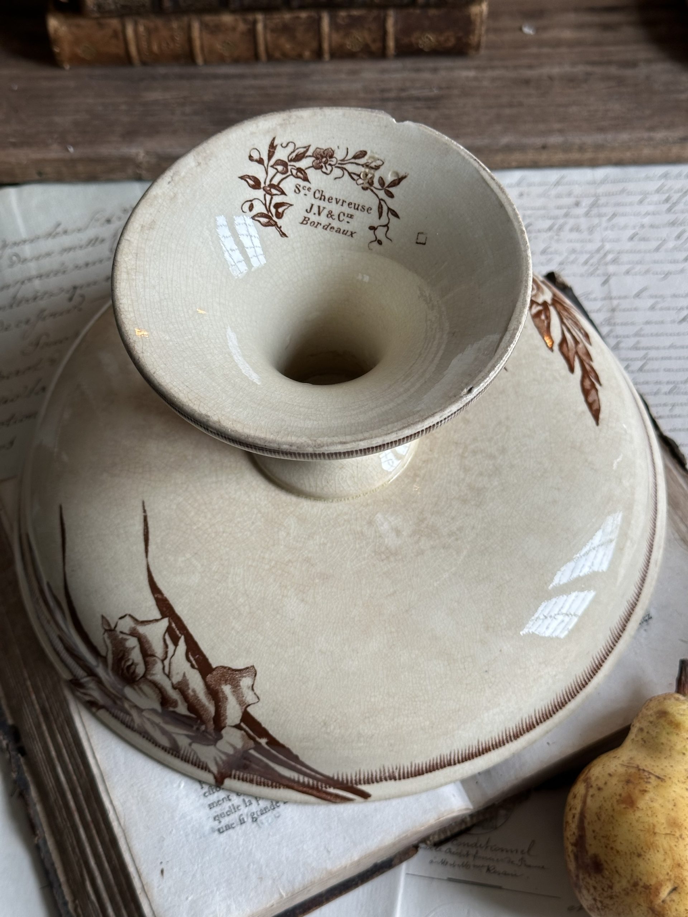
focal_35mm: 48
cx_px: 344
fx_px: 1272
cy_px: 458
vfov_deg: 39.7
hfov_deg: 30.3
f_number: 1.78
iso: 80
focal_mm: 6.86
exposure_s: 1/121
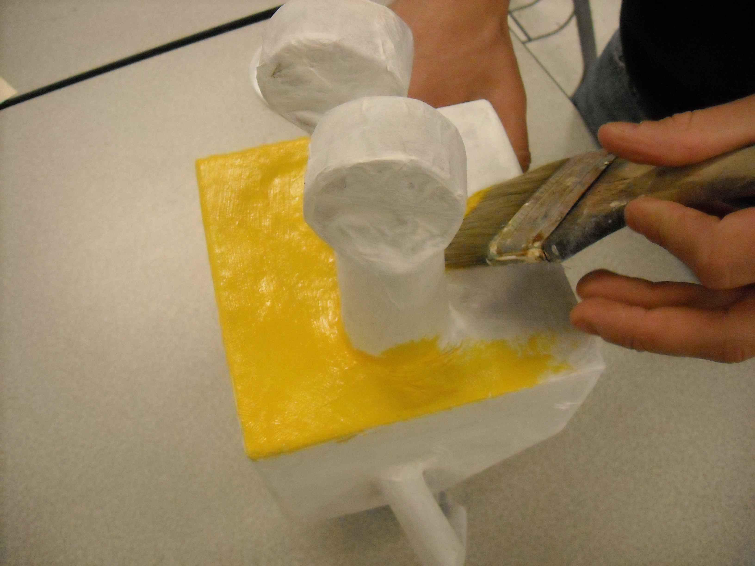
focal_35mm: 35
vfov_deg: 40.7
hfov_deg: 52.6
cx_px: 378
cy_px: 283
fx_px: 763
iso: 590
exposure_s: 1/250
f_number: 2.8
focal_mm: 5.7
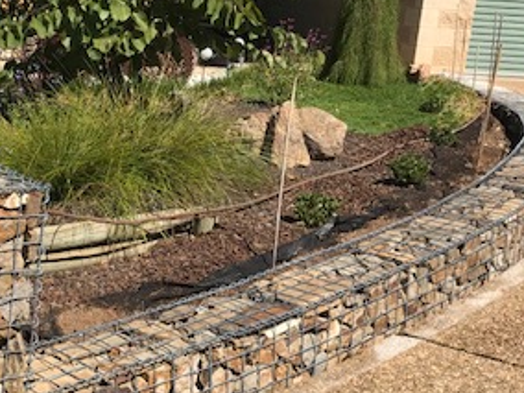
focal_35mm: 63
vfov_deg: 23.3
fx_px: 954
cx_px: 83
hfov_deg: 29.8
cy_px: 231
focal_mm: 3.99
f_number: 1.8
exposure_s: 1/2398
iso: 20
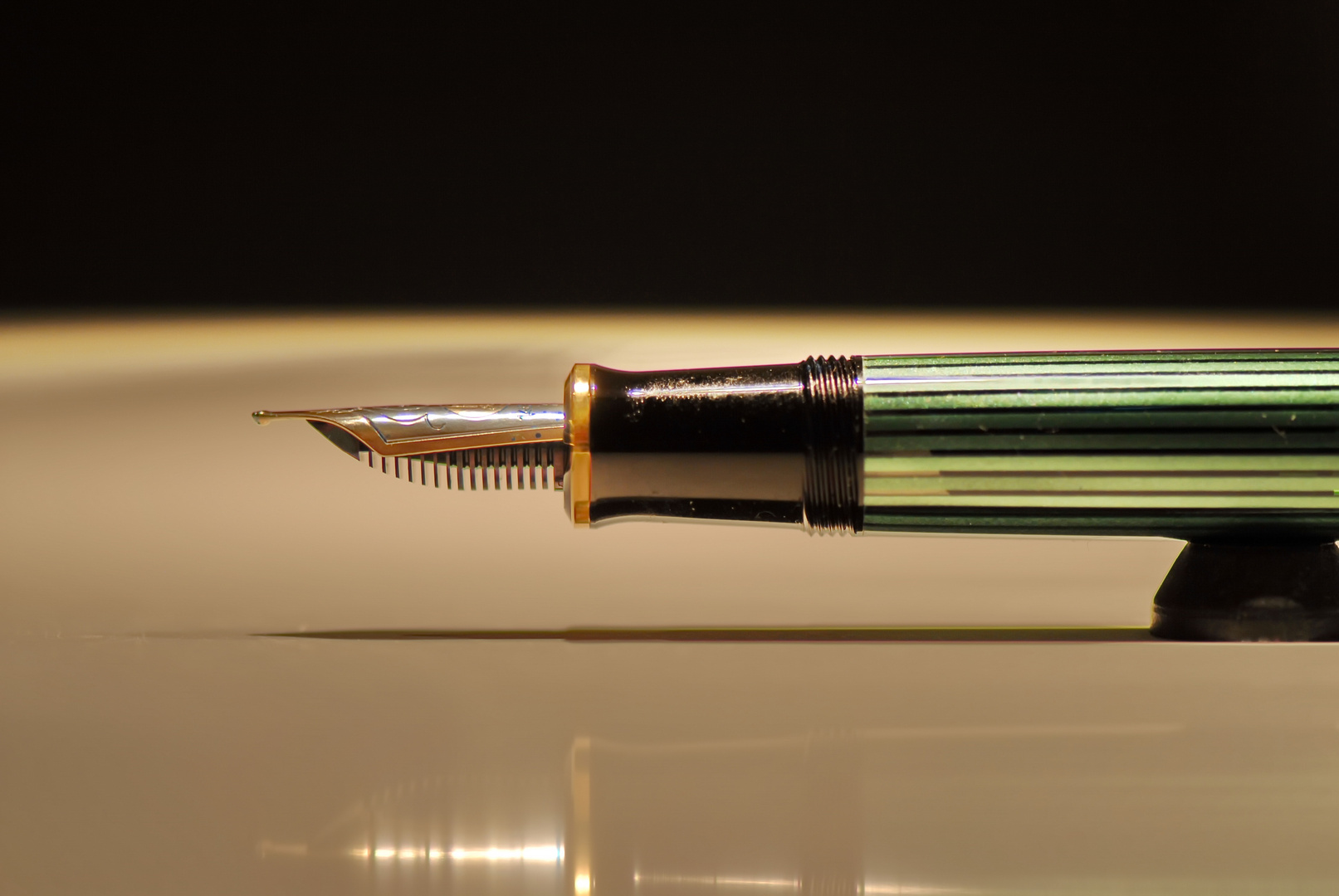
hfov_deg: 13.0
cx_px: 670
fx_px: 5866
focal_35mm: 158
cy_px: 448
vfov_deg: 8.7
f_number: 3.2
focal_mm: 105
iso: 100
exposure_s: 1/10
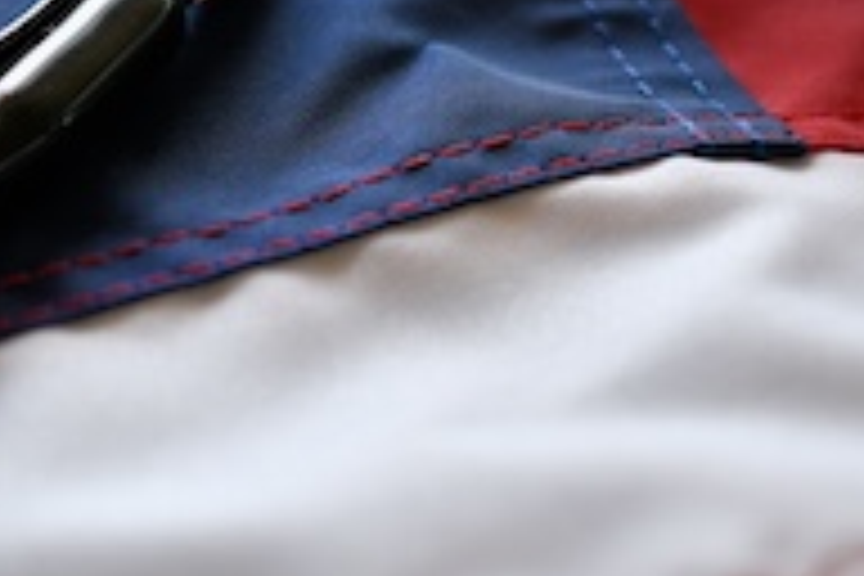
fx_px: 4200
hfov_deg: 11.7
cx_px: 333
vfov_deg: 7.8
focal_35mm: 175
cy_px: -56
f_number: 3.2
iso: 200
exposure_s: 1/1000
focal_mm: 40
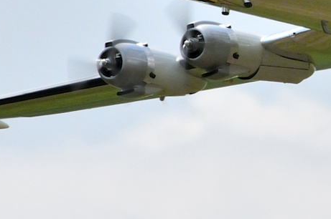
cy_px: -63
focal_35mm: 2643
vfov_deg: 0.5
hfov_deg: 0.8
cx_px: 378
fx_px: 24267
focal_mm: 500
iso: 800
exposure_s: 1/1000
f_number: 16
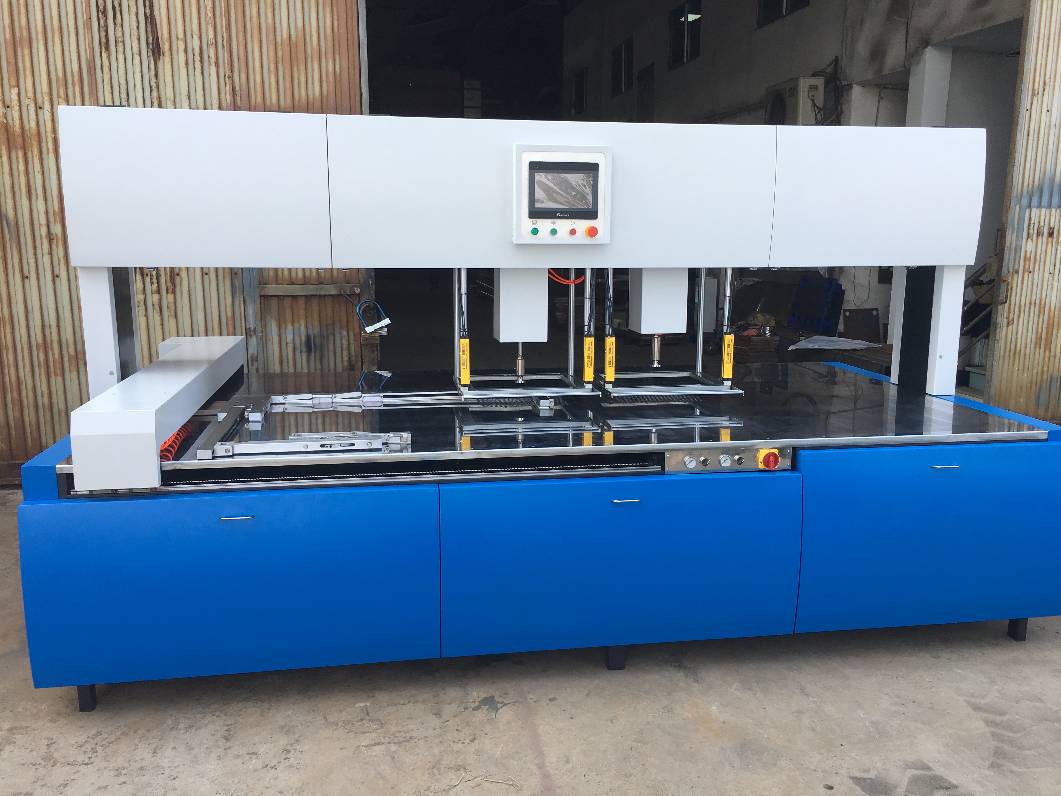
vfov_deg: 48.2
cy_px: 398
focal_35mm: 29
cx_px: 530
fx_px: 889
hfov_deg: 61.7
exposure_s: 1/265
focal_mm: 4.15
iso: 25
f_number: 2.2
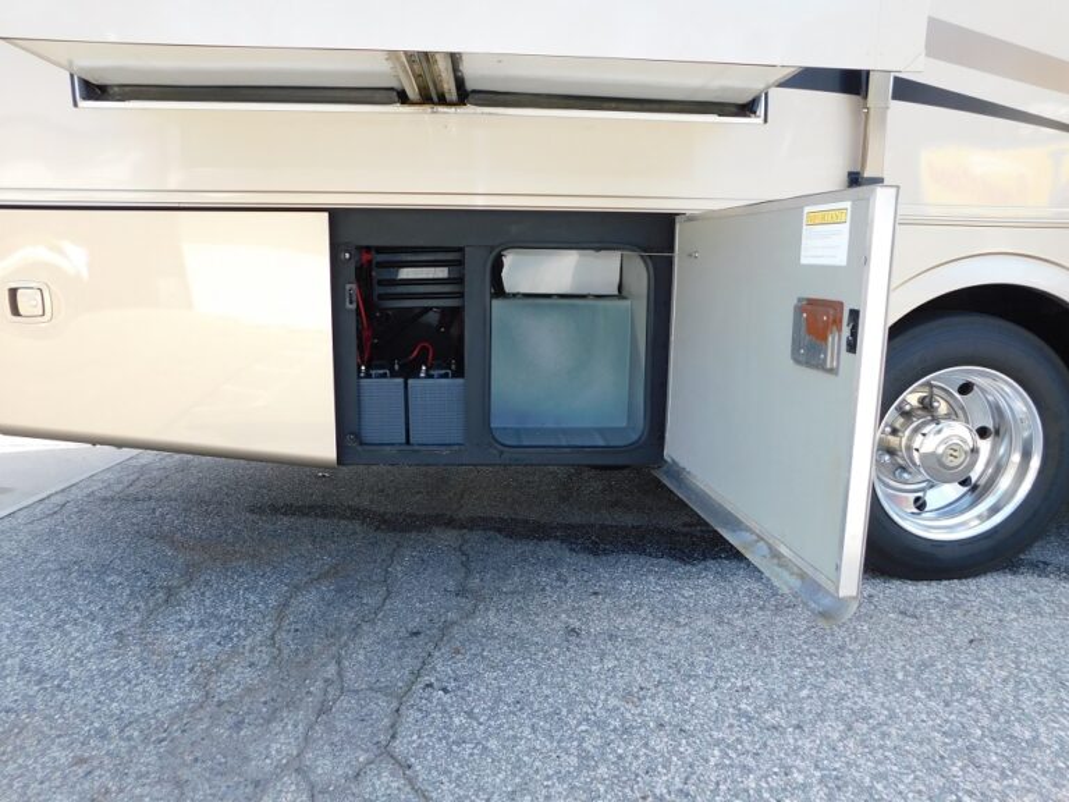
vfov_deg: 56.8
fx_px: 741
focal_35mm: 24
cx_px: 534
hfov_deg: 71.6
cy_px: 401
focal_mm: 4.1
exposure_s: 1/200
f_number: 3
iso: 125
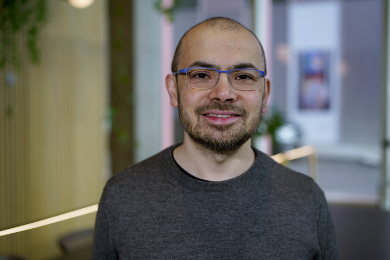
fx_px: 596
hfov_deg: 36.2
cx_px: 195
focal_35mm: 55
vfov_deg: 24.6
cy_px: 130
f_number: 2.5
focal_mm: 55
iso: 100
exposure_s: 1/200
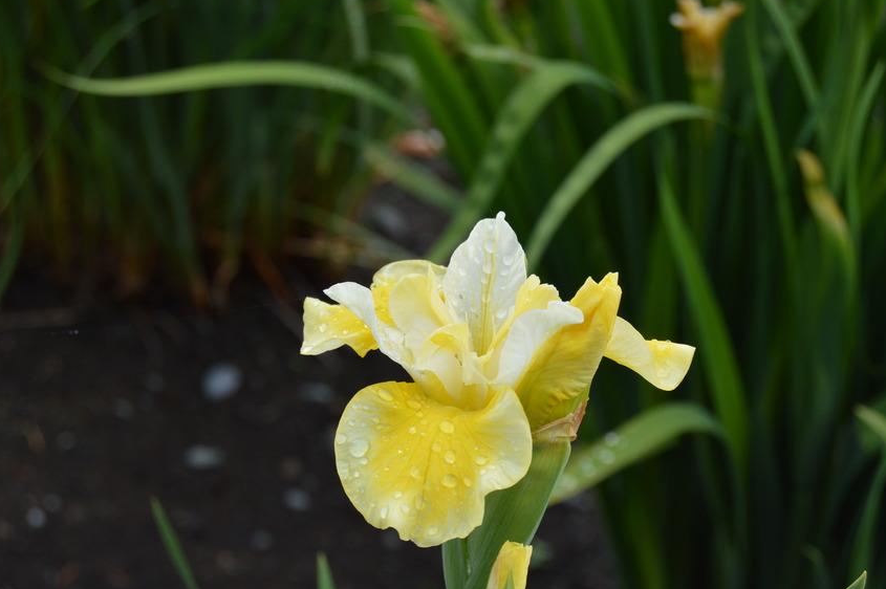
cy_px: 337
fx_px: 2400
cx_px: 452
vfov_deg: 14.0
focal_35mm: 98
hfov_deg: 20.9
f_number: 8
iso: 160
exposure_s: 1/125
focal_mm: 55
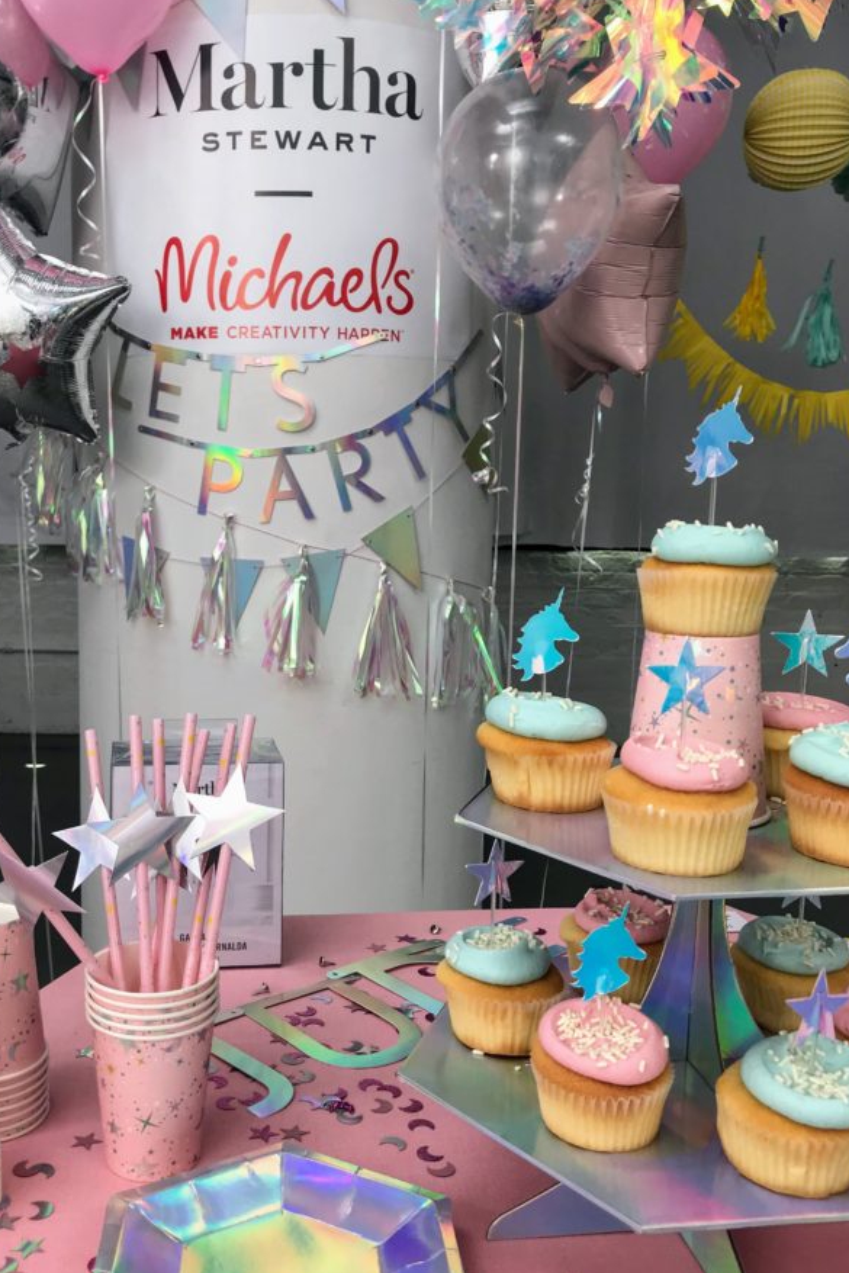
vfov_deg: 55.8
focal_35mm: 34
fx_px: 1202
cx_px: 305
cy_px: 643
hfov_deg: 38.6
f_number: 1.8
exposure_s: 1/157
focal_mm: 3.99
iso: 20
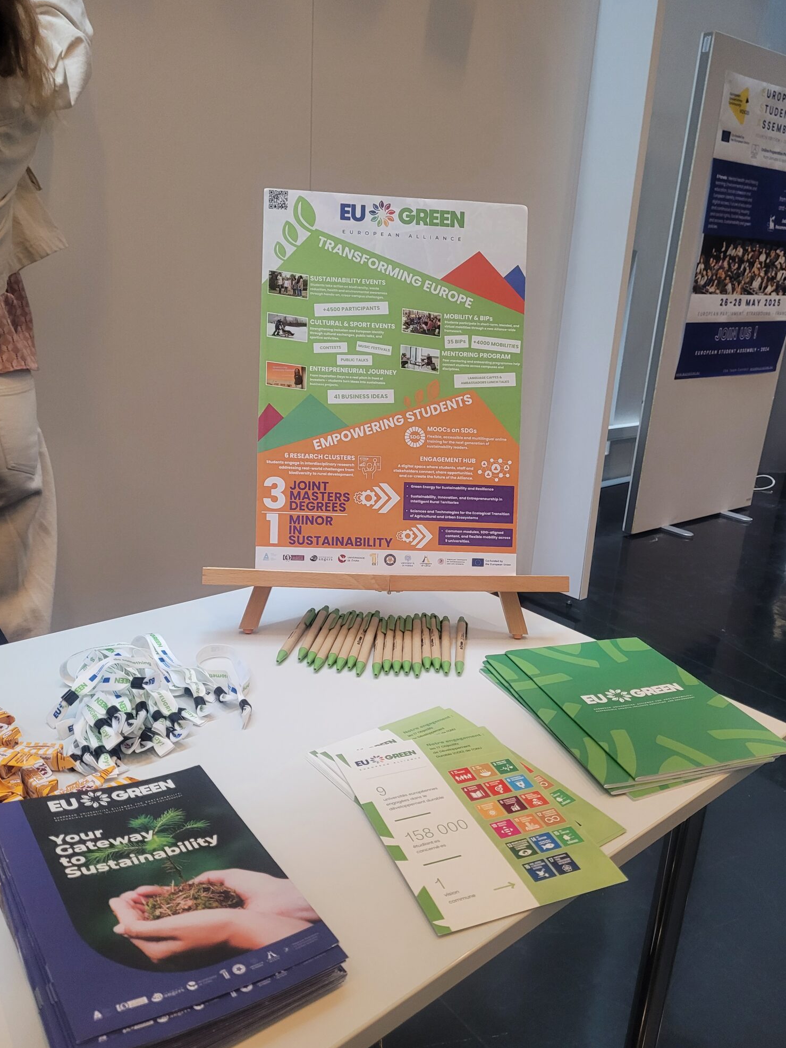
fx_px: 817
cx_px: 404
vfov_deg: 65.3
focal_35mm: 27
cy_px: 540
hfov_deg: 51.3
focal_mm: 5.4
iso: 250
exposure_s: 1/100
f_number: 1.8
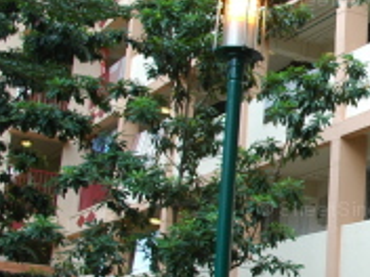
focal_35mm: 81
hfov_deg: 22.6
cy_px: 163
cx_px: 414
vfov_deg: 18.2
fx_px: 866
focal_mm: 18
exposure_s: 1/100
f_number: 5.6
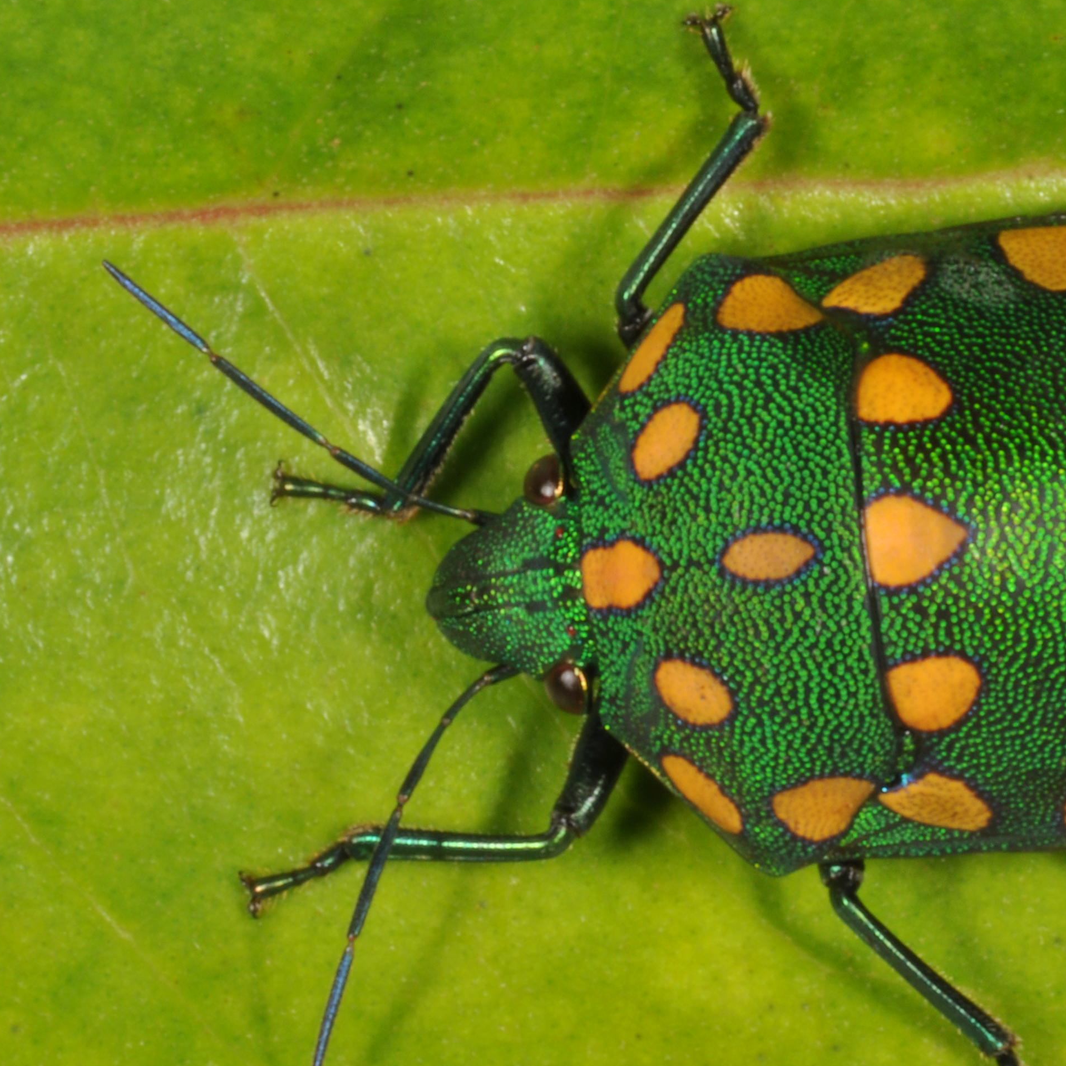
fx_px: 5958
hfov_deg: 10.2
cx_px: 874
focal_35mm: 171
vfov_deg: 10.2
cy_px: 606
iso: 200
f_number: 45
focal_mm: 60
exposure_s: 1/60
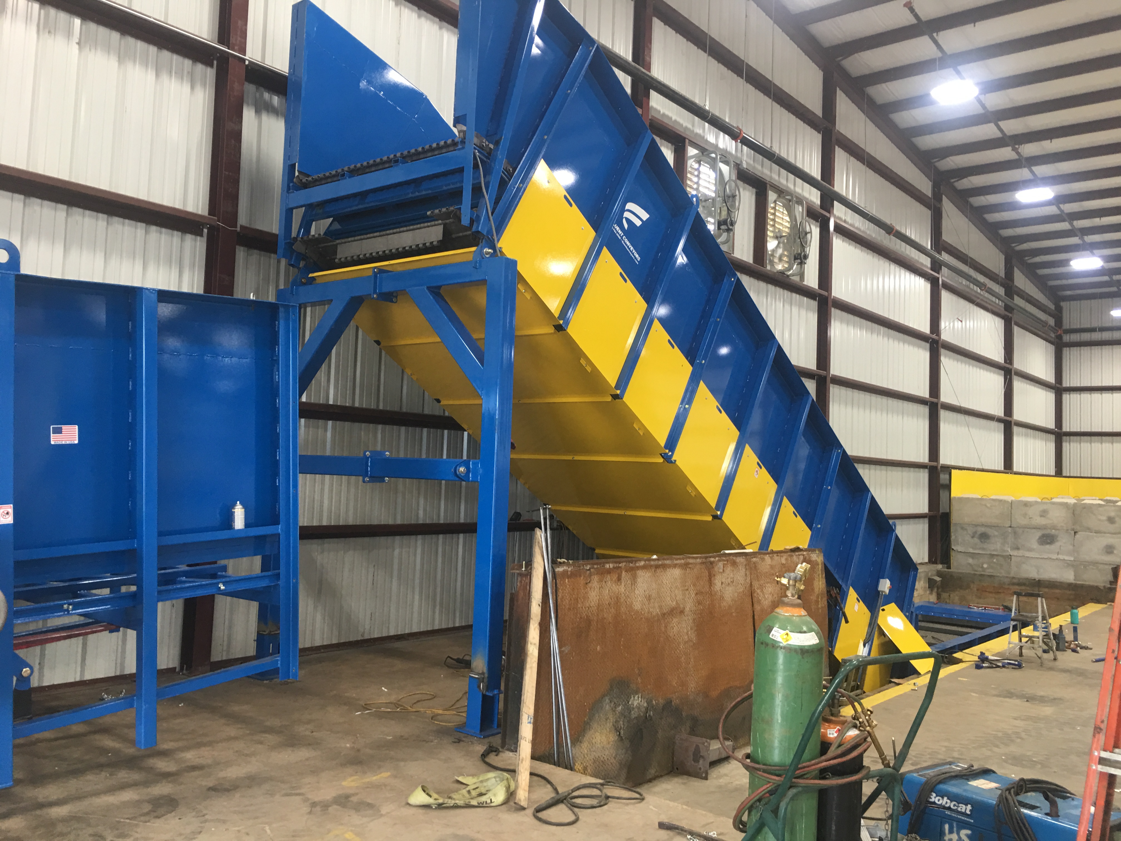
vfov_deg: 48.2
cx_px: 560
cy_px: 420
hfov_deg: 61.7
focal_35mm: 29
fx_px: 939
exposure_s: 1/15
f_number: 2.2
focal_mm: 4.15
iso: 32
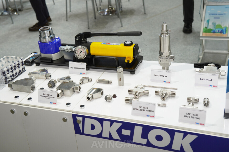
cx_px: 114
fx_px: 305
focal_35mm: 48
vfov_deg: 28.0
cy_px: 76
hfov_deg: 41.1
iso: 320
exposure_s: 1/160
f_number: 4
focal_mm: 32
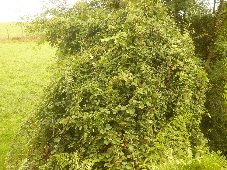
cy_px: 85
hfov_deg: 24.7
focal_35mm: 79
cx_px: 114
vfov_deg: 18.7
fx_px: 518
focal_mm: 13
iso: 100
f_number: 4.3
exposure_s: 1/80
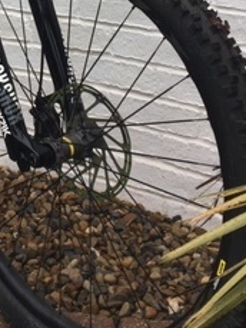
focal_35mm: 81
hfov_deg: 17.7
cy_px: -53
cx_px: -16
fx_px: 767
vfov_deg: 22.4
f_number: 2.2
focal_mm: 4.15
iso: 25
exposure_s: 1/199
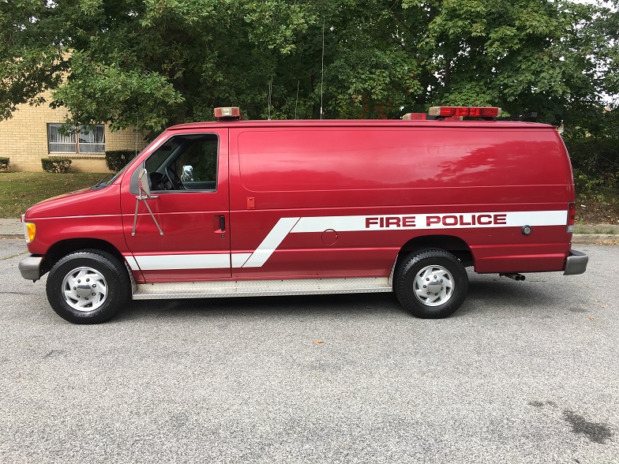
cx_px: 310
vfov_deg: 48.2
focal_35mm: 29
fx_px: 519
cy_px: 232
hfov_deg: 61.7
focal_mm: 4.15
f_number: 2.2
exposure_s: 1/311
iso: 25
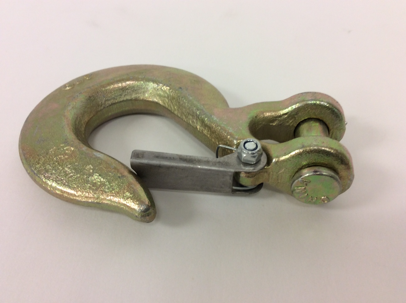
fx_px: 375
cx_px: 203
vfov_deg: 44.1
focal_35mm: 32
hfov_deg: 56.9
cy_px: 152
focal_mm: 3.3
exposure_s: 1/24
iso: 50
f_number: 2.4
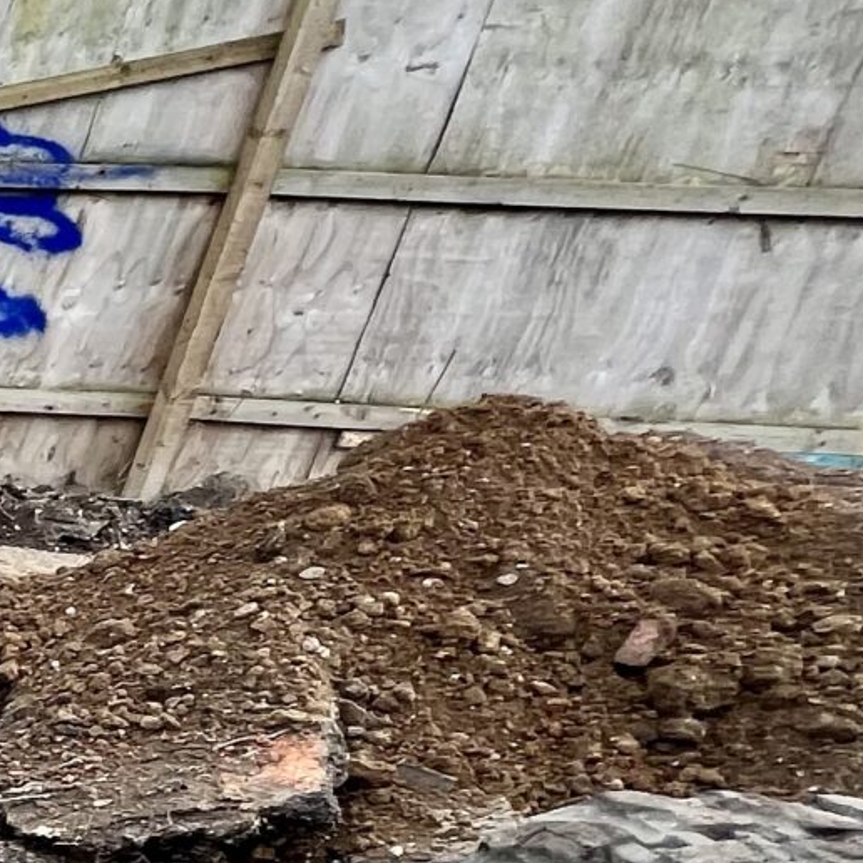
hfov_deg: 15.3
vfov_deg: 27.7
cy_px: 928
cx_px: -1199
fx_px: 1608
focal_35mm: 57
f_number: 1.8
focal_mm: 1.57
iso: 32
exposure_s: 1/173
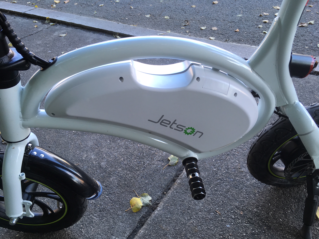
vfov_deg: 48.2
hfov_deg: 61.7
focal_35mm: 29
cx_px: 160
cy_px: 120
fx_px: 267
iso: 25
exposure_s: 1/60
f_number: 2.2
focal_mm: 4.15
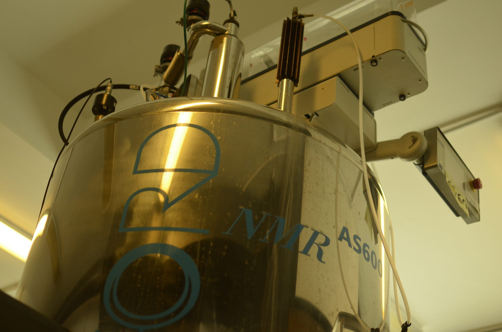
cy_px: 166
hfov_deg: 37.9
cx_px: 251
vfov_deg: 25.6
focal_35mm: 52
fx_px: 730
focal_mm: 35
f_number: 1.8
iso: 640
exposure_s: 1/1000
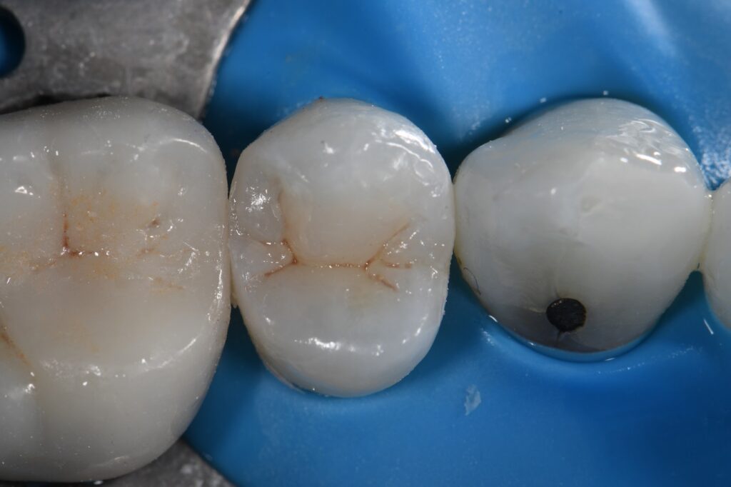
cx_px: 366
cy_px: 244
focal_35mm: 157
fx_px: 3187
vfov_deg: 8.7
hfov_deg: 13.1
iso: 200
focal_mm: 105
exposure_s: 1/200
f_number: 32
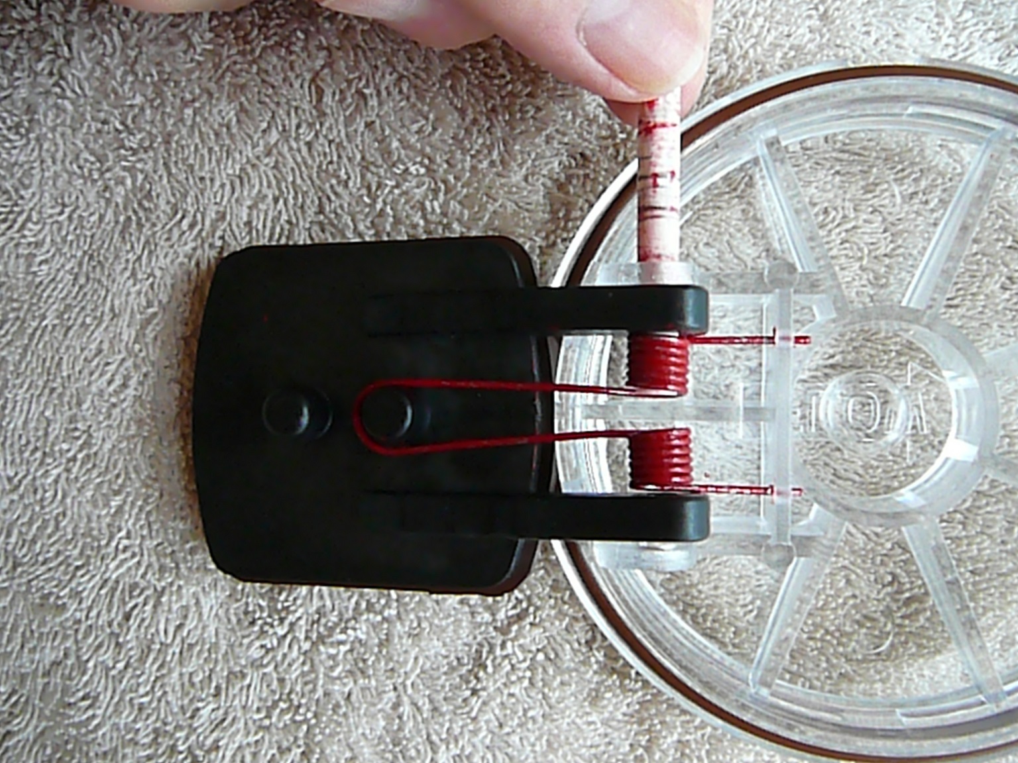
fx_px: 1029
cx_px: 509
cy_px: 382
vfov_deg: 40.7
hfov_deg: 52.6
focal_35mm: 35
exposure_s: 1/200
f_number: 2.8
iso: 800
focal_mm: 5.2
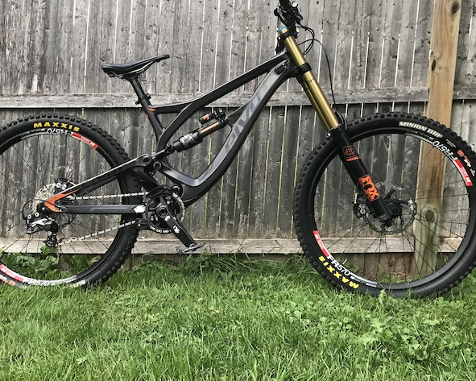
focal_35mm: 37
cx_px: 228
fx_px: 521
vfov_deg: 40.1
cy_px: 176
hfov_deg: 49.1
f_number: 1.8
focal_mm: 3.99
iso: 40
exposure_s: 1/30
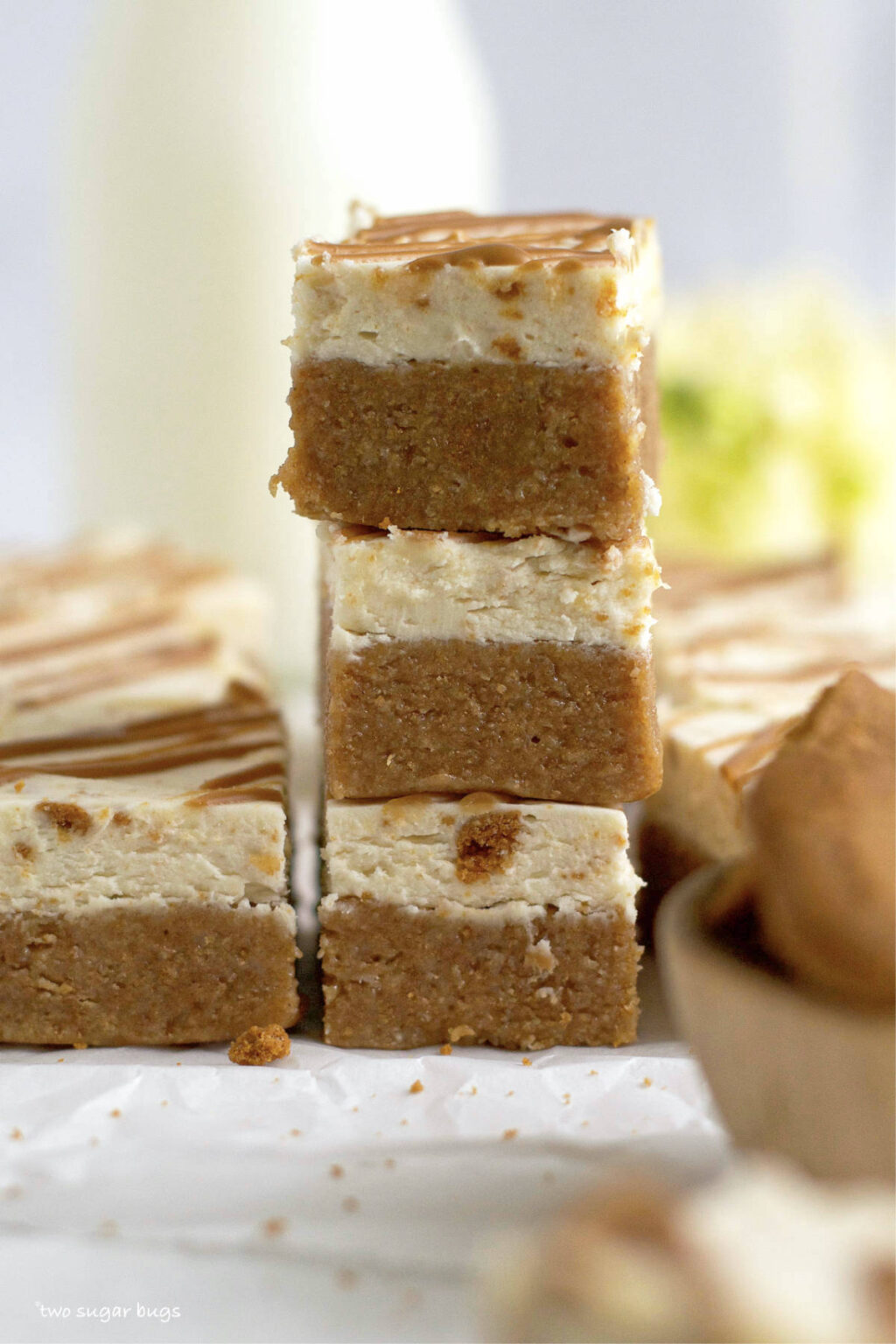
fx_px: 2800
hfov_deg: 18.2
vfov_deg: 27.0
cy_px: 672
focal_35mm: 75
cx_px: 448
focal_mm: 50
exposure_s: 1/125
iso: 200
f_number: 2.8
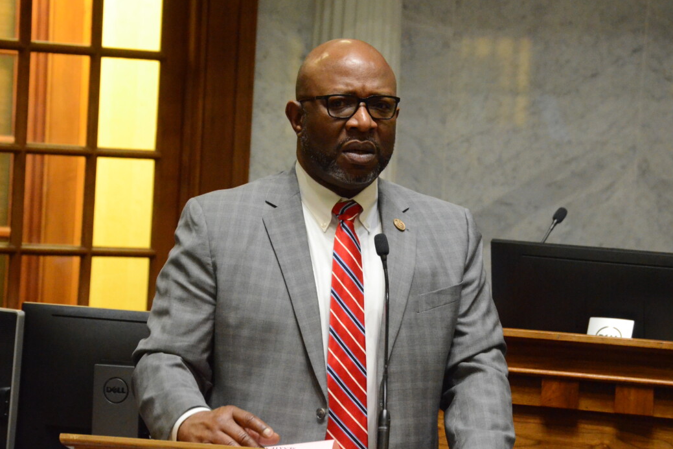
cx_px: 301
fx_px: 3395
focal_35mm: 182
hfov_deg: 11.3
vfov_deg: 7.6
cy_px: 245
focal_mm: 105
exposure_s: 1/80
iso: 6400
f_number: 7.1
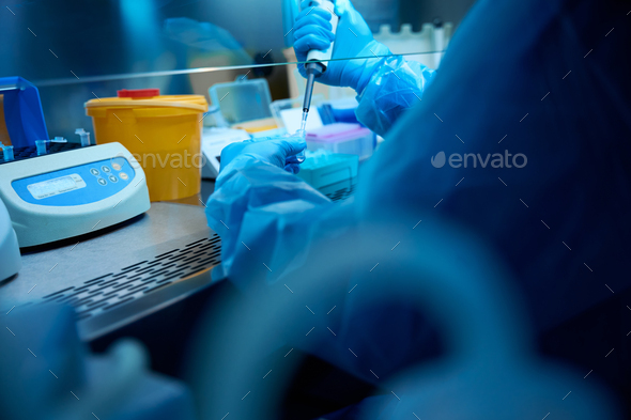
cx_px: 316
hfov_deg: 48.5
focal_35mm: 40
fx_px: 701
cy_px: 210
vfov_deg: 33.4
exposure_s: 1/250
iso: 500
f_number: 2.8
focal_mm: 40
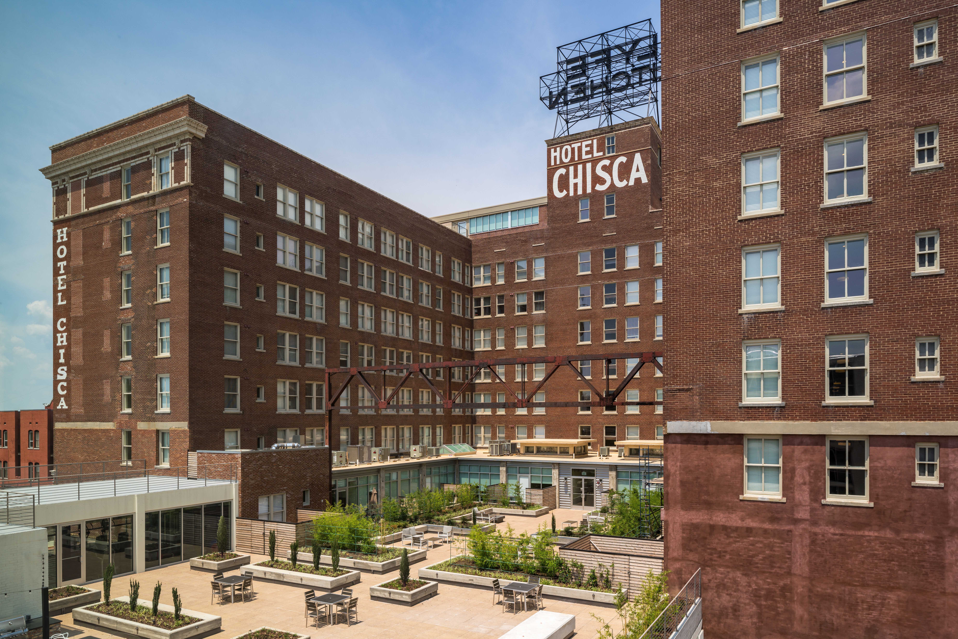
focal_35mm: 24
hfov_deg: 73.7
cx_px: 479
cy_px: 320
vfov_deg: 53.1
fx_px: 639
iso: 100
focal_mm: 24
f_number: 10
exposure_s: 1/200
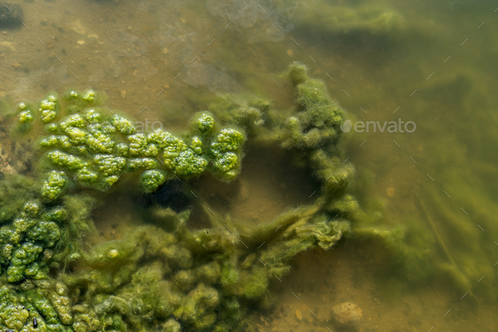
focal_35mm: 50
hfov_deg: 39.6
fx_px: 691
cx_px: 249
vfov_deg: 27.0
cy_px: 166
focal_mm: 50
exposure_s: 1/80
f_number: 10
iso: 100
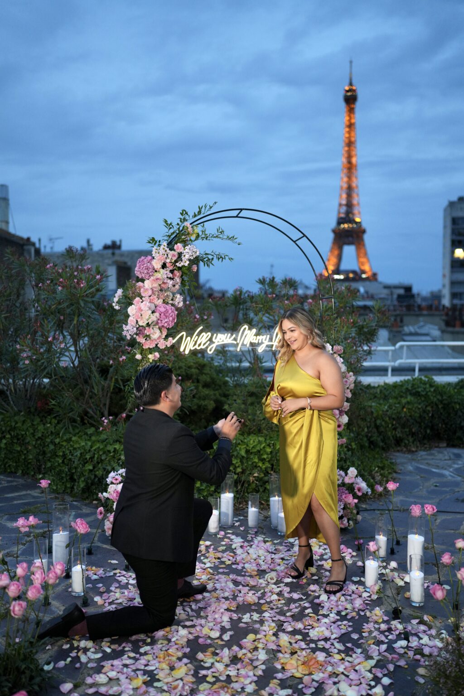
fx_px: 677
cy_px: 348
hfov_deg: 37.9
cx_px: 232
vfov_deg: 54.4
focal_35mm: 35
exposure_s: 1/320
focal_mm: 35
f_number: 1.4
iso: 500
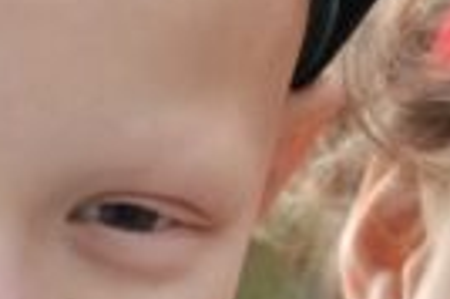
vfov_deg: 3.4
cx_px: 158
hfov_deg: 5.1
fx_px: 5044
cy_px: 242
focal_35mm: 404
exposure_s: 1/125
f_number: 4
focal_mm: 50
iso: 1600
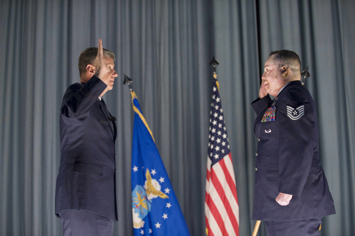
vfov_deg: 19.2
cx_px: 178
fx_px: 700
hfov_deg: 28.5
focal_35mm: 71
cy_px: 119
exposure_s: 1/125
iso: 6400
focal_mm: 70
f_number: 4
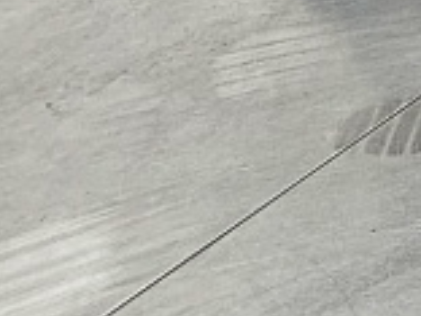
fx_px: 1836
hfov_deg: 9.6
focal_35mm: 151
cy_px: -519
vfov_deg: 8.7
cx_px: 1317
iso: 800
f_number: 1.7
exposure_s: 1/120
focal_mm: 6.3
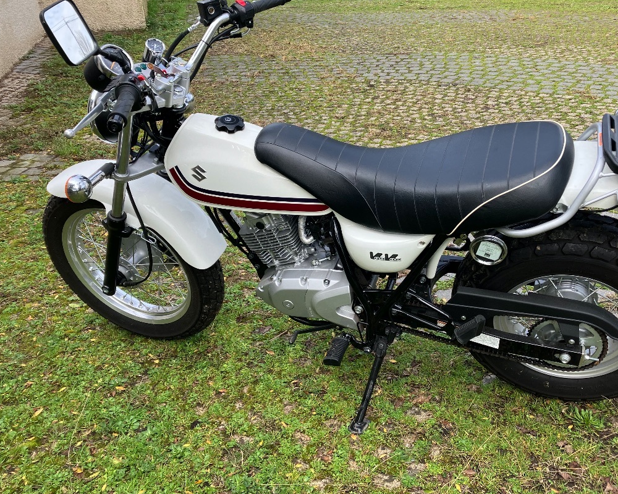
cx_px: 366
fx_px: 640
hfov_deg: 51.2
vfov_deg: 42.2
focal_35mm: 35
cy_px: 238
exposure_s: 1/392
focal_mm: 3.99
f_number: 1.8
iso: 32
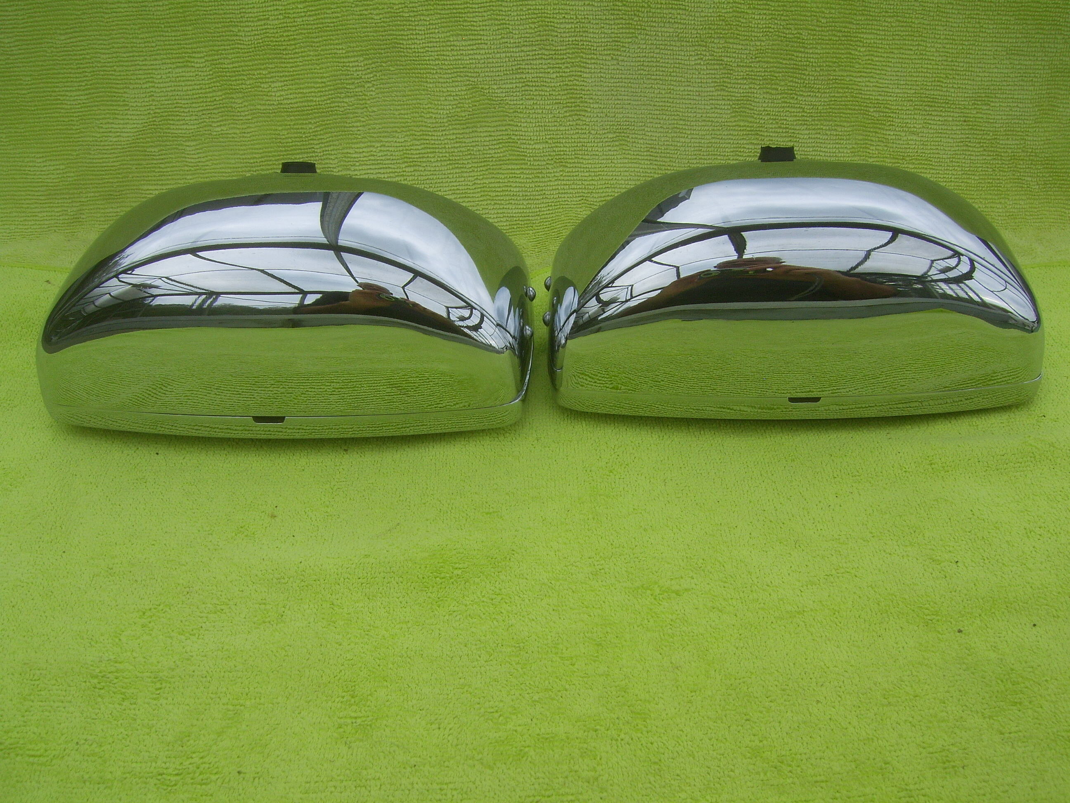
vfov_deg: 37.7
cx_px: 535
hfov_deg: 49.0
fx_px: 1175
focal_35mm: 38
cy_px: 402
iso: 50
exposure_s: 1/125
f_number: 6.4
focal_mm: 7.8
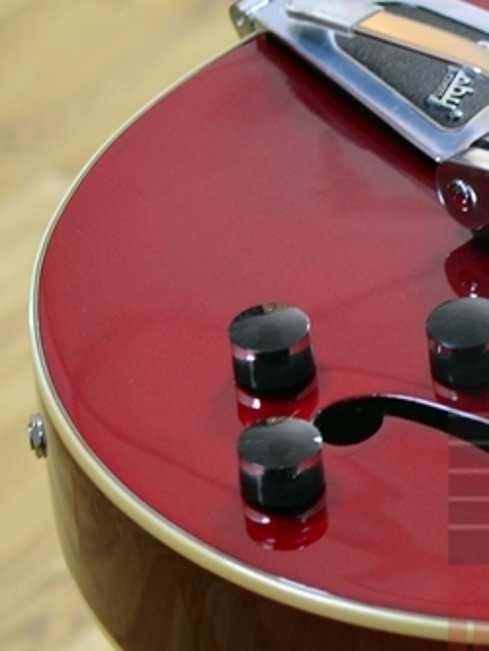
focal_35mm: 151
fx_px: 2851
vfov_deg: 13.0
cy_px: 496
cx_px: 898
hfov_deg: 9.3
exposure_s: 1/60
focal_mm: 35
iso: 320
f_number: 3.2
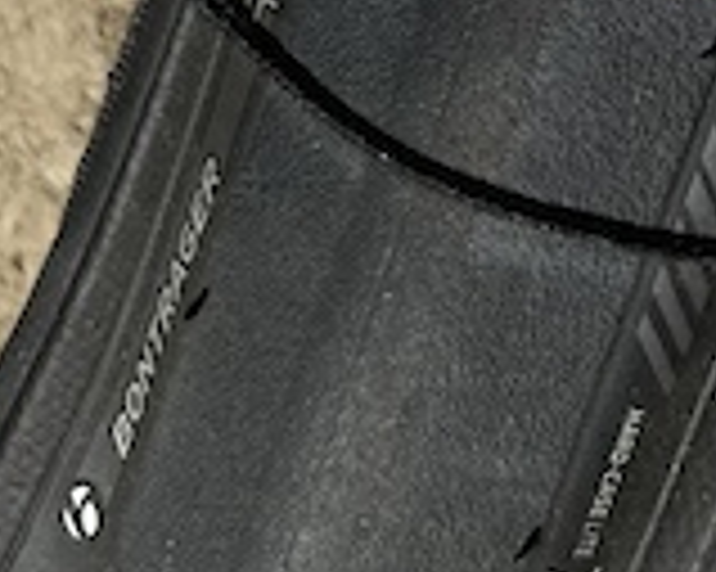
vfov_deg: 11.3
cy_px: -423
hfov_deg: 14.8
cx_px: 721
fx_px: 2711
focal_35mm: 128
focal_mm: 4.2
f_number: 1.6
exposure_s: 1/7299
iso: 32
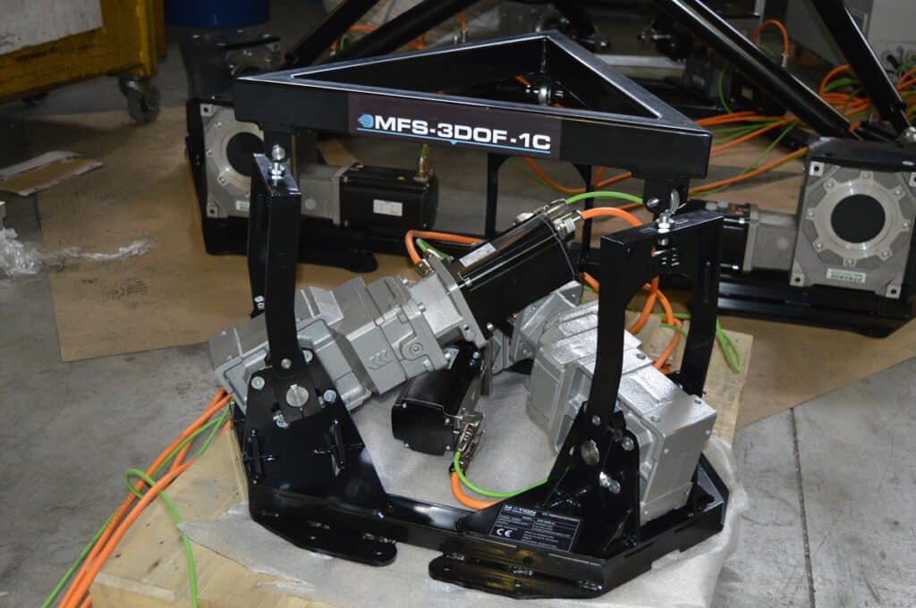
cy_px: 304
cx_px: 458
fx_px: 1105
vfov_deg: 30.8
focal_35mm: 44
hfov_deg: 45.0
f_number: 4.2
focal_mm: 29
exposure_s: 1/60
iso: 1800
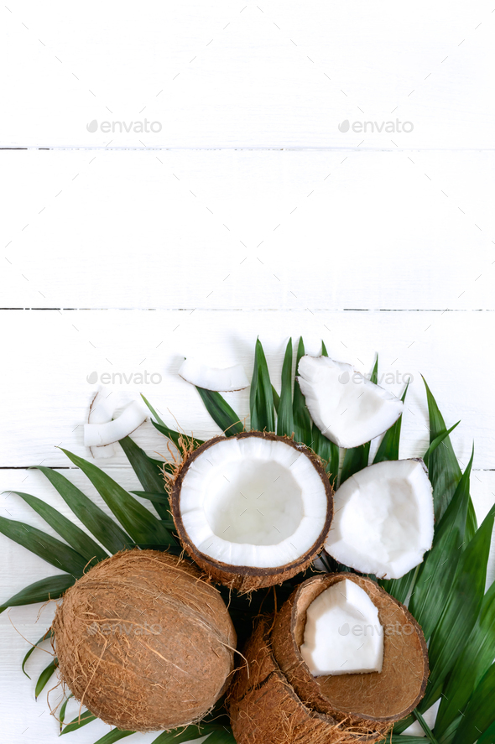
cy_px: 372
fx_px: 991
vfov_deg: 41.1
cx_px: 248
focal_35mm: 48
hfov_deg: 28.0
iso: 100
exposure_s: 1/160
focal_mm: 32
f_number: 10
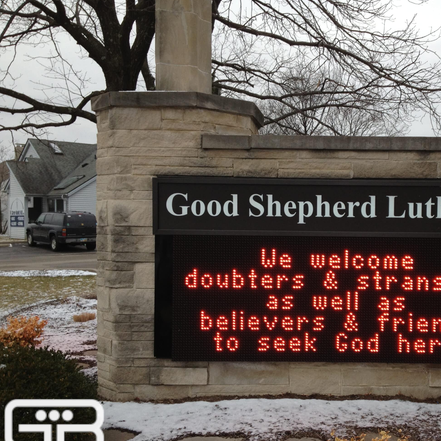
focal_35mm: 46
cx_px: 320
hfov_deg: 36.1
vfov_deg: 36.8
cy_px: 243
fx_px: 663
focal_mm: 4.28
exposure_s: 1/135
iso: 50
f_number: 2.4
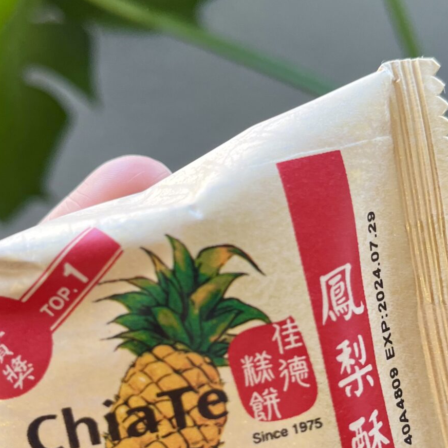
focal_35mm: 54
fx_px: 791
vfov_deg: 31.2
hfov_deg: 31.6
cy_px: 320
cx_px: 219
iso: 125
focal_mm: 5.1
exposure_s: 1/116
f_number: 1.6
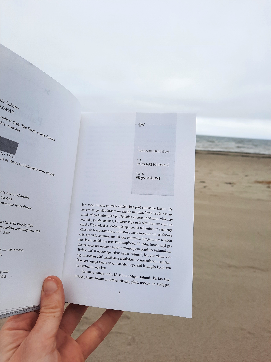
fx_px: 261
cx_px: 136
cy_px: 181
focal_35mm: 25
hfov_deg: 54.9
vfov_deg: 69.4
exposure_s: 1/152
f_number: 2
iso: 32
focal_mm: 4.6
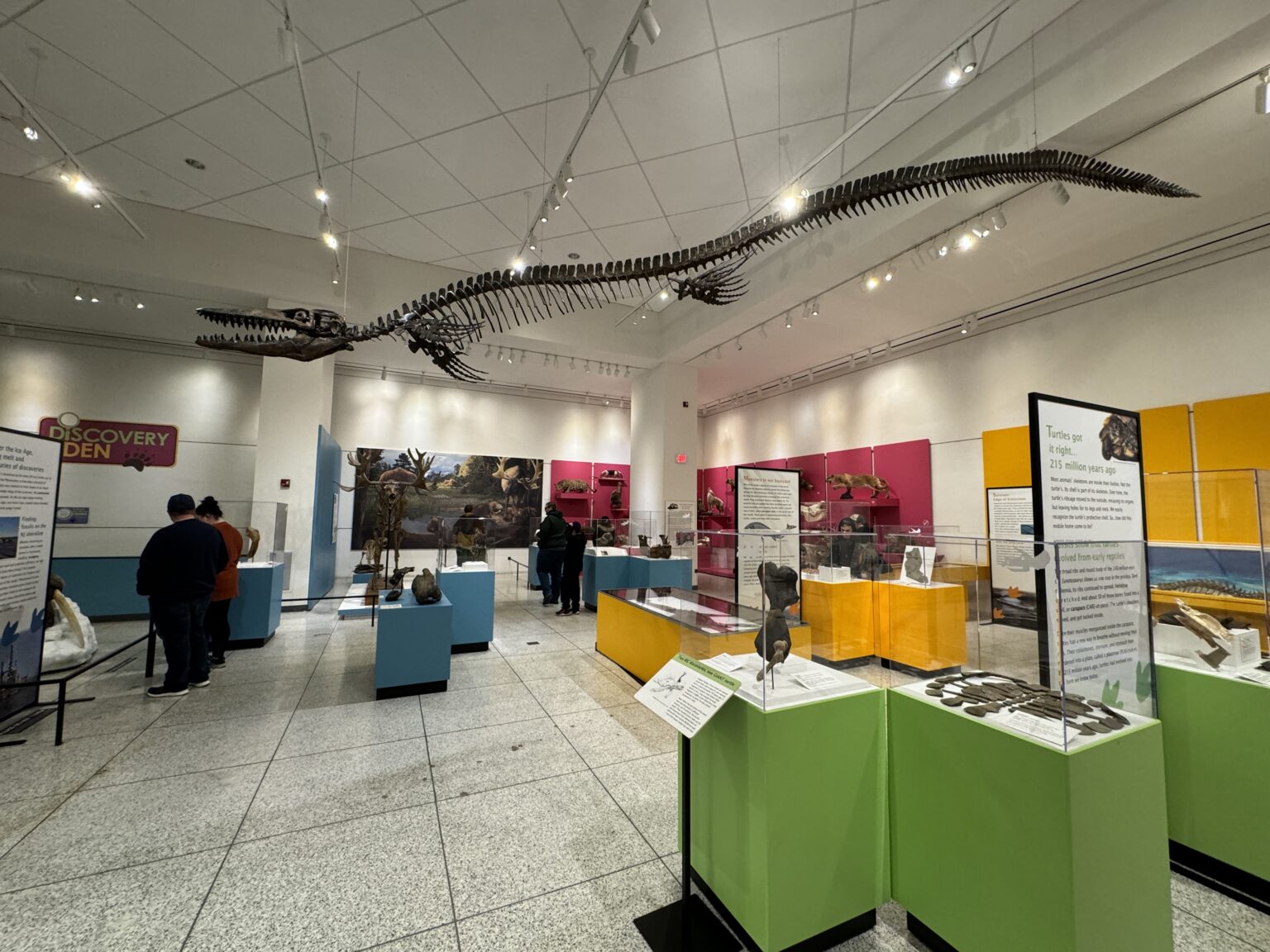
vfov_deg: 85.7
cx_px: 635
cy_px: 476
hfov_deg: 102.1
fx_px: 514
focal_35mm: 14
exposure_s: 1/60
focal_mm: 2.22
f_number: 2.2
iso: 250
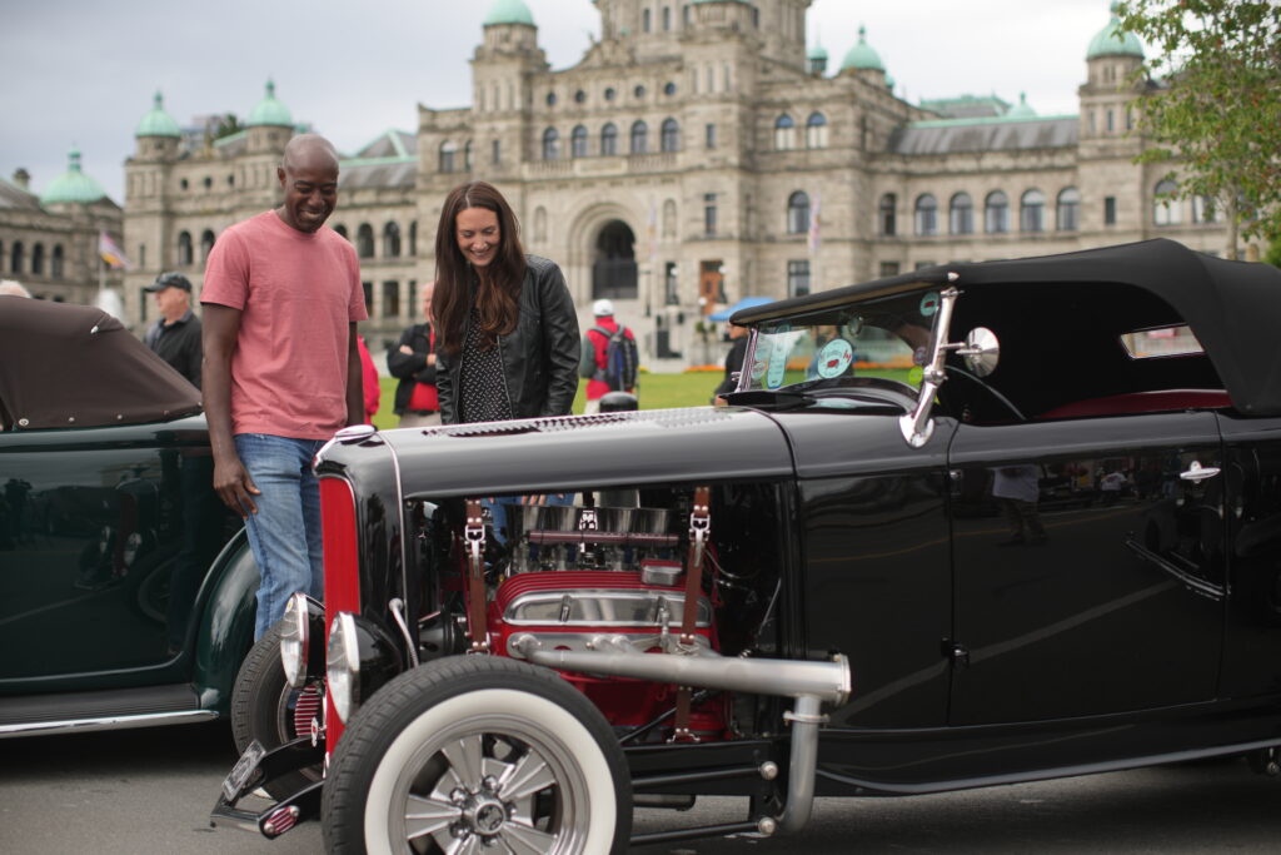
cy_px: 428
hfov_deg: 39.6
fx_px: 1779
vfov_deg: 27.0
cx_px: 640
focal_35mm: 50
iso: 100
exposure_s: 1/1000
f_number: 2.5
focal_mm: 50
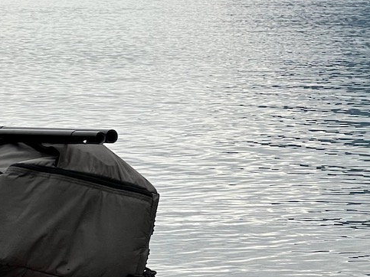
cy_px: 117
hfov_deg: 9.6
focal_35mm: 204
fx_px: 2180
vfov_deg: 7.3
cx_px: -76
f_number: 2.8
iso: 32
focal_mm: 9
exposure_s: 1/101
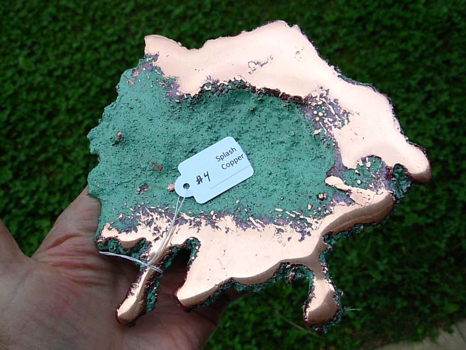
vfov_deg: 37.7
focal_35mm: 38
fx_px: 512
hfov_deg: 49.0
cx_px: 233
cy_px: 175
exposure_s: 1/373
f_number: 2.9
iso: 50
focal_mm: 6.3
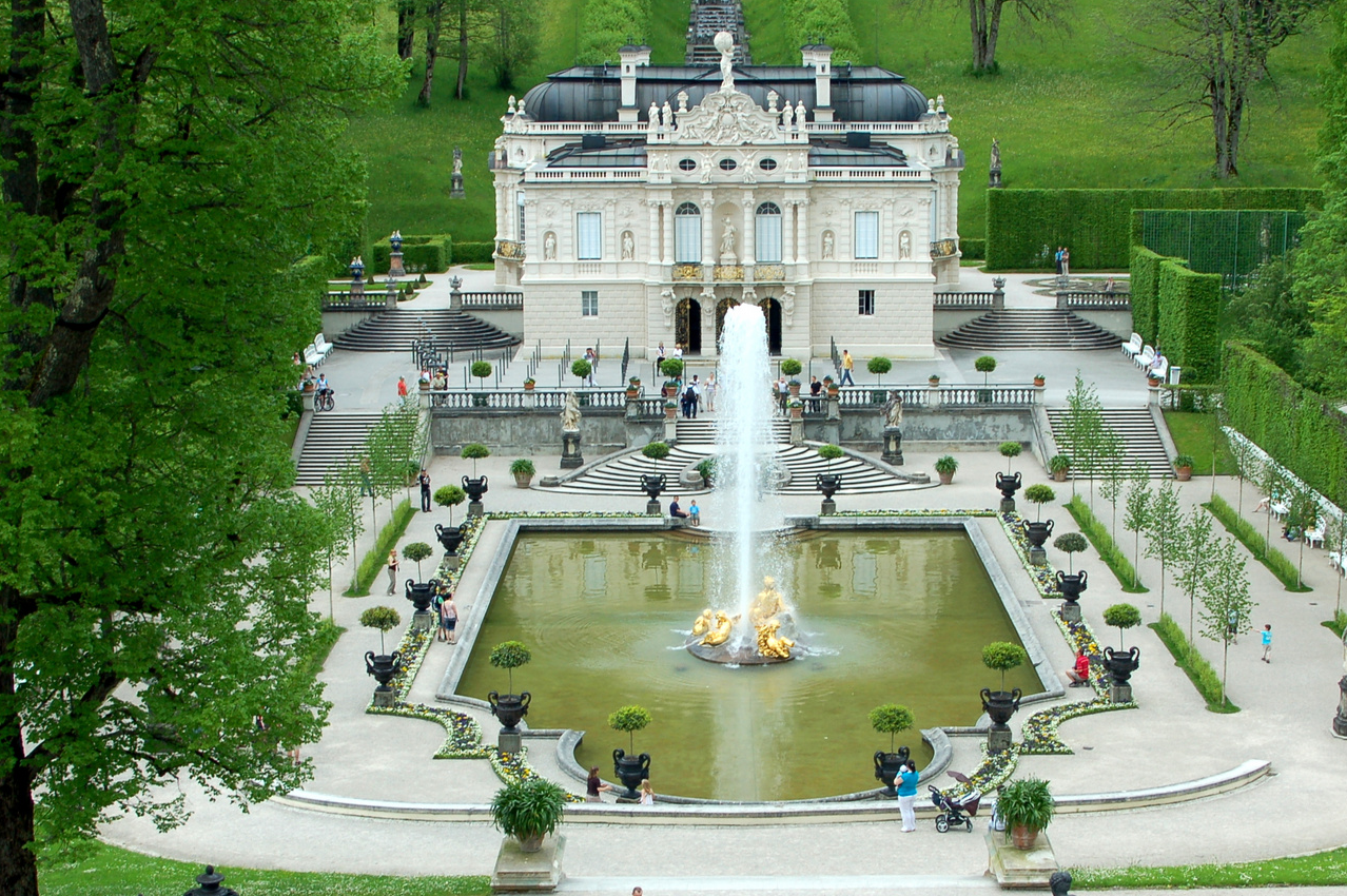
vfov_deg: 22.2
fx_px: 2281
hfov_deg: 32.9
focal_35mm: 61
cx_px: 725
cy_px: 546
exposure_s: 1/200
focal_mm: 32
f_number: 7.1
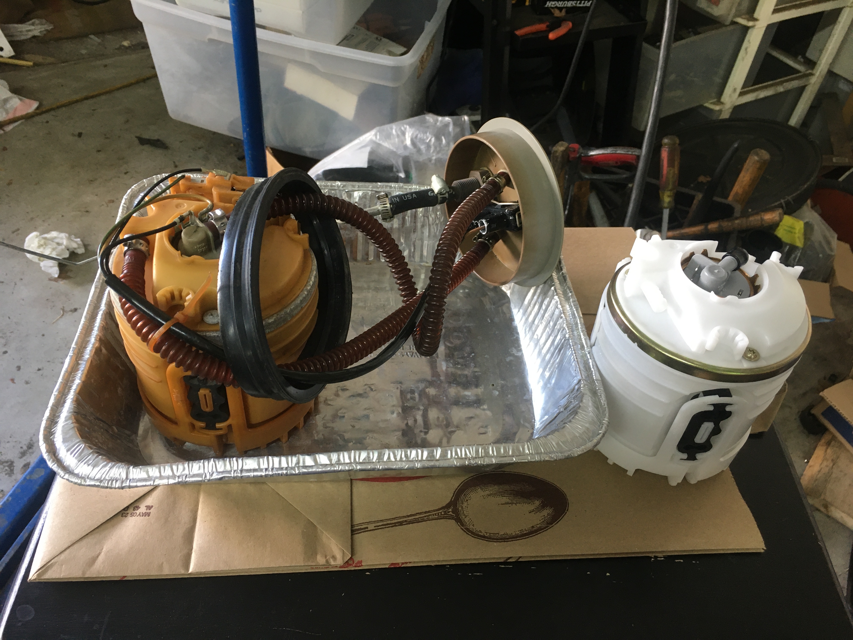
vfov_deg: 48.2
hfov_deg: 61.7
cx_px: 426
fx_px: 715
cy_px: 320
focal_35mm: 29
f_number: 2.2
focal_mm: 4.15
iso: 80
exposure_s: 1/30
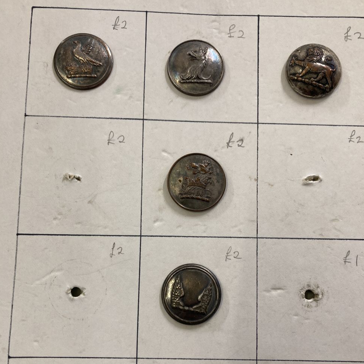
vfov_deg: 48.1
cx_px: 178
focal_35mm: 34
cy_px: 225
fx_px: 404
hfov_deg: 48.4
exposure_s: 1/50
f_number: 1.8
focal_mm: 3.99
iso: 64
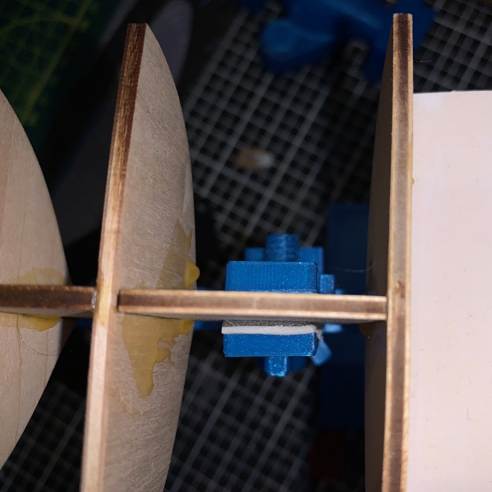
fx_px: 498
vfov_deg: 52.5
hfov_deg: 52.1
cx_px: 302
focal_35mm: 31
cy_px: 245
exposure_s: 1/73
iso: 25
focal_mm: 4.25
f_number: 1.8
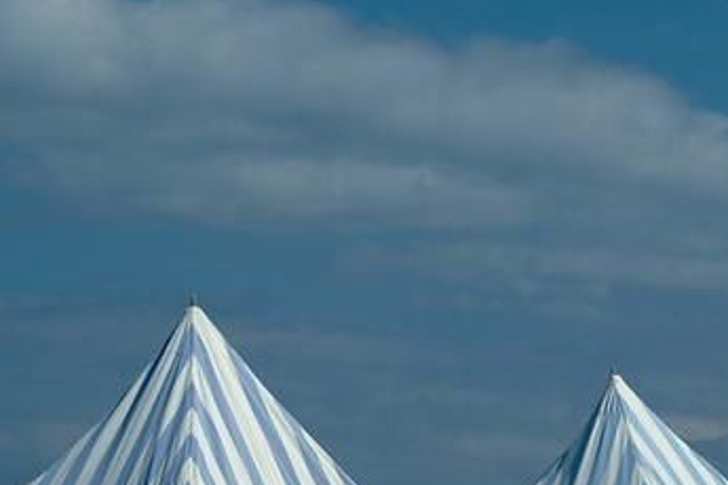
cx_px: 471
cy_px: 711
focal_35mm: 146
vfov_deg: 9.2
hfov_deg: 14.0
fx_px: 2952
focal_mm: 28
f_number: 8
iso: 100
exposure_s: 1/250
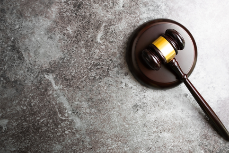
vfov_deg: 34.2
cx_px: 113
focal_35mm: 39
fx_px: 248
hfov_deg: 49.5
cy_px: 77
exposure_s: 1/1.25
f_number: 16
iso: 100
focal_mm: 35
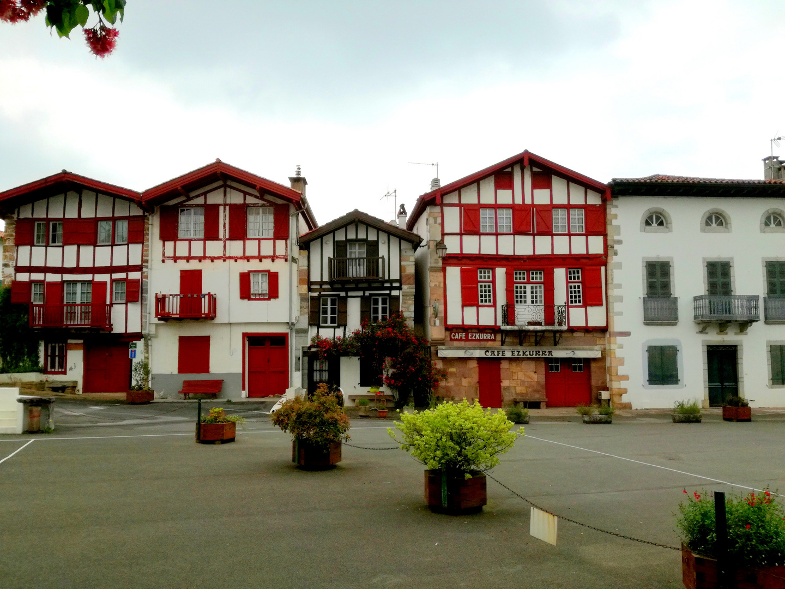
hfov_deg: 65.3
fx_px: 612
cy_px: 294
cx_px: 392
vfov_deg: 51.4
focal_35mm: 27
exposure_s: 1/1592
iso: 50
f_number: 2
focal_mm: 3.79
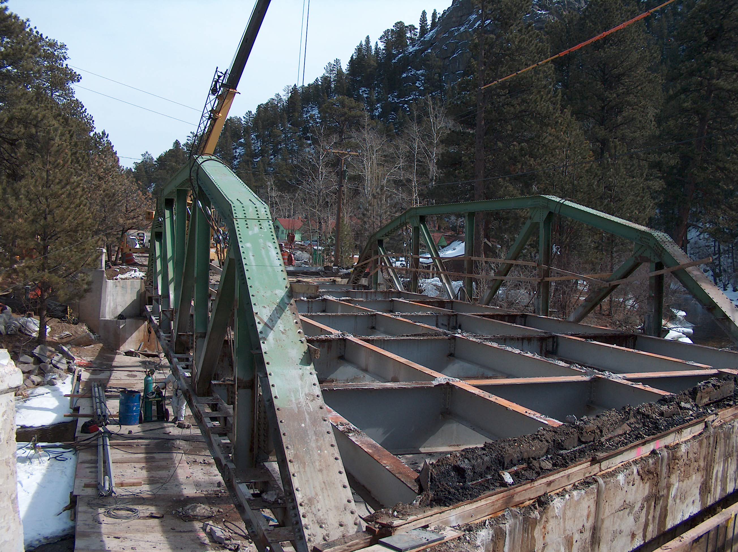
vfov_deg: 38.6
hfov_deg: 50.2
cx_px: 369
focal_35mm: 37
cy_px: 276
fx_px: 788
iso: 100
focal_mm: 7.6
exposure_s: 1/637
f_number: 4.8
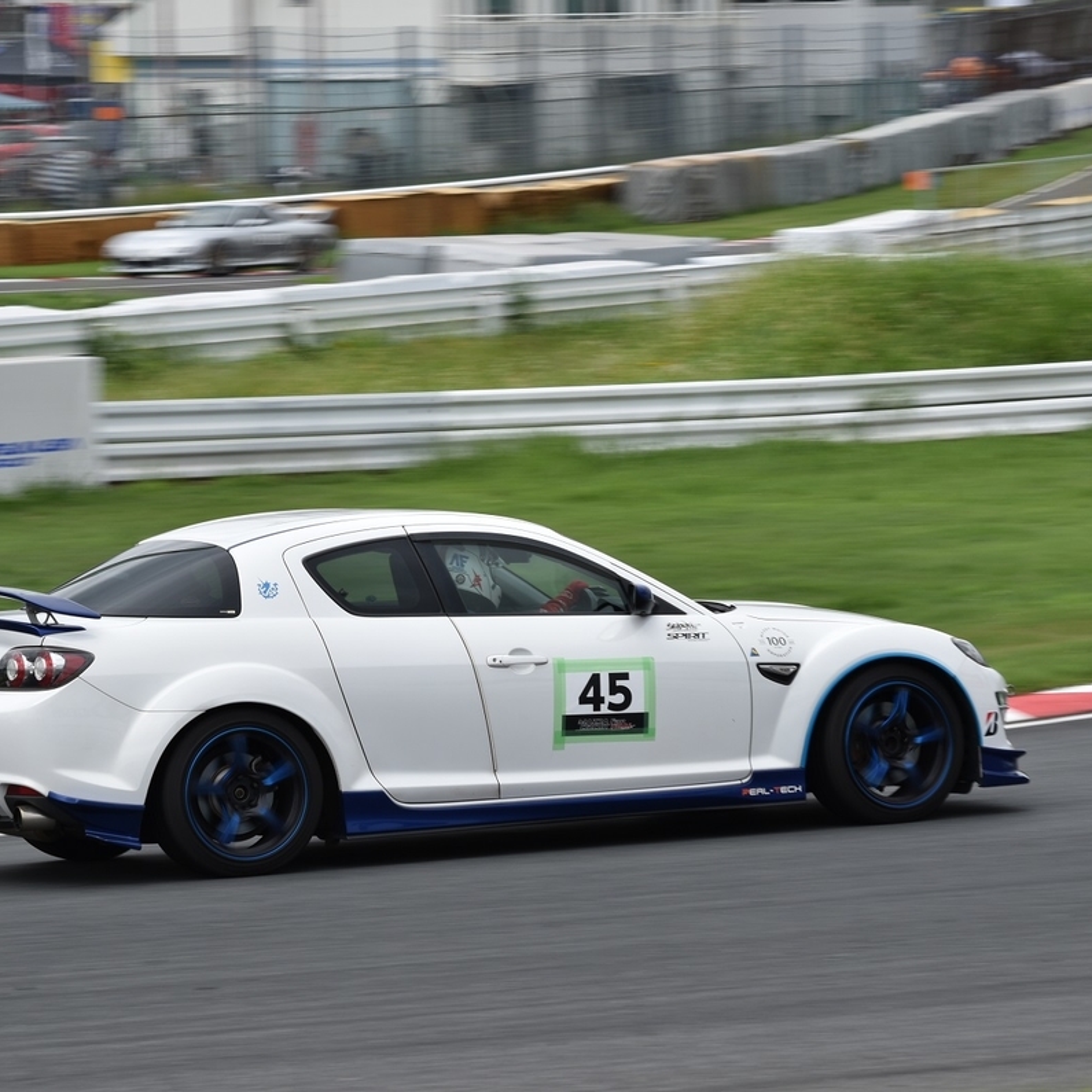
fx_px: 5496
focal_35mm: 154
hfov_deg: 11.3
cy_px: 543
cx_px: 492
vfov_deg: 11.3
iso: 100
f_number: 10
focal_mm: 80
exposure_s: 1/200
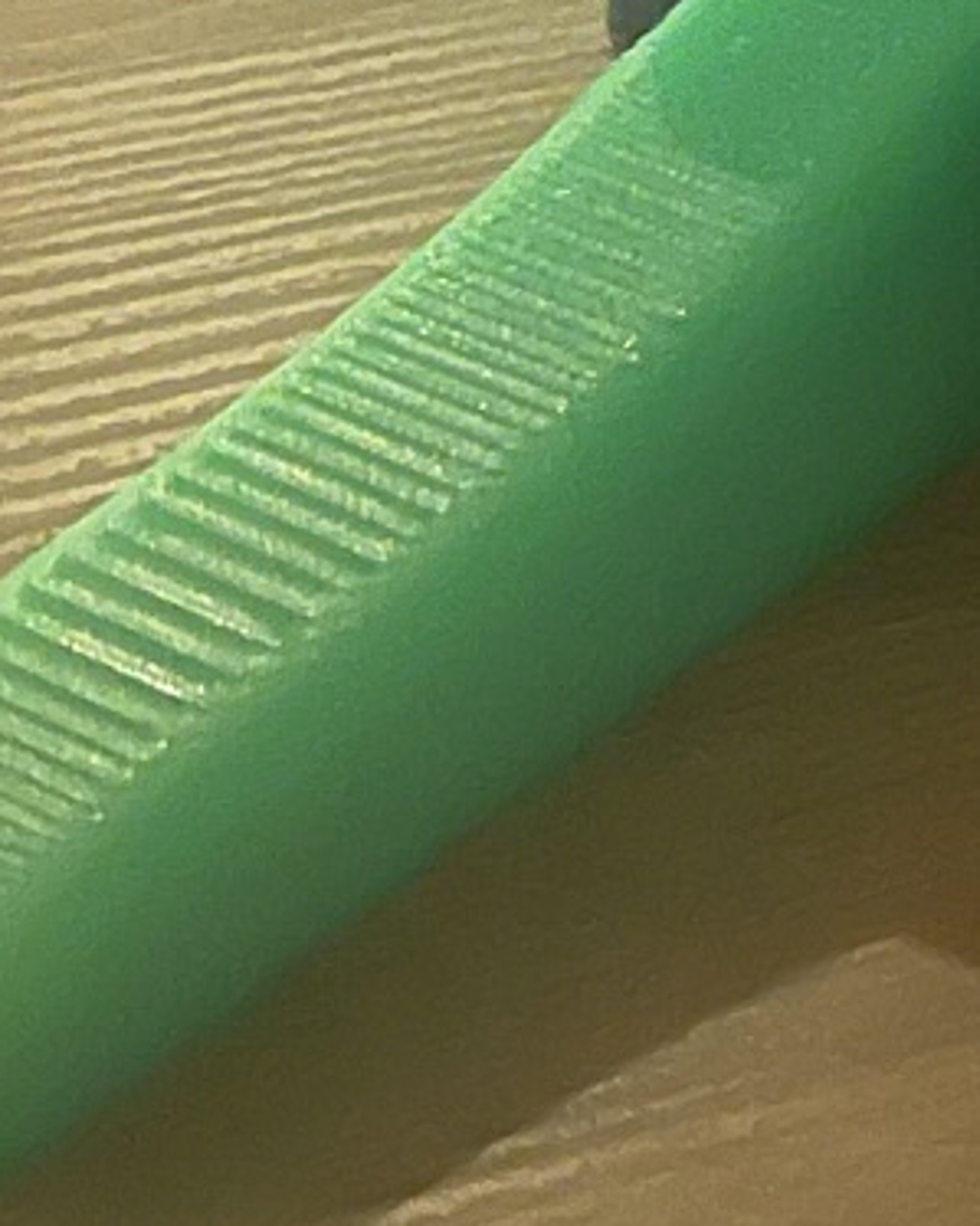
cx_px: 1881
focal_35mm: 139
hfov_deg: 10.3
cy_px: -1046
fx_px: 5042
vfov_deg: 12.5
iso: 800
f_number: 1.6
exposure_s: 1/9
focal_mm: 5.1
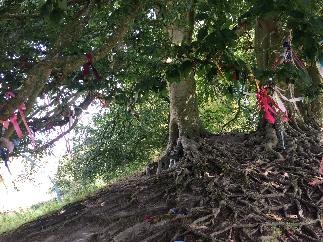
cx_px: 162
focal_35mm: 29
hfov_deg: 61.7
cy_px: 121
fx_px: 271
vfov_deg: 48.2
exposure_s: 1/50
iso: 40
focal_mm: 4.15
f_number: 2.2
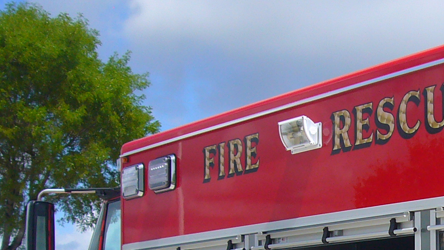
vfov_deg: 12.6
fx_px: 1083
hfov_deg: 22.4
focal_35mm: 92
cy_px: 351
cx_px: 432
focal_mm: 5.2
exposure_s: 1/400
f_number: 6.3
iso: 80
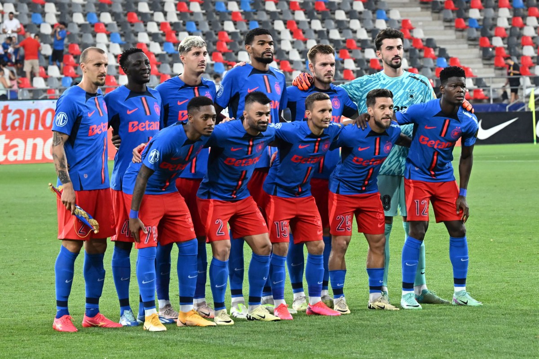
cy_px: 180
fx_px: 1797
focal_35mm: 120
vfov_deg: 11.4
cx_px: 270
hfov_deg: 17.1
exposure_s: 1/500
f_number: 5.6
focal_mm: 120
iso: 2000
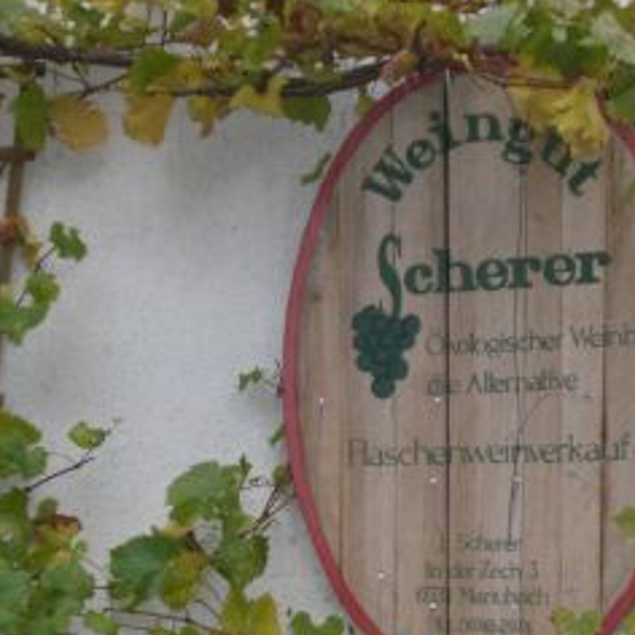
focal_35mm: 118
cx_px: 449
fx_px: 2449
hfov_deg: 14.7
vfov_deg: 14.7
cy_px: 472
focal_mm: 10.4
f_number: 4
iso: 200
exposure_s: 1/60
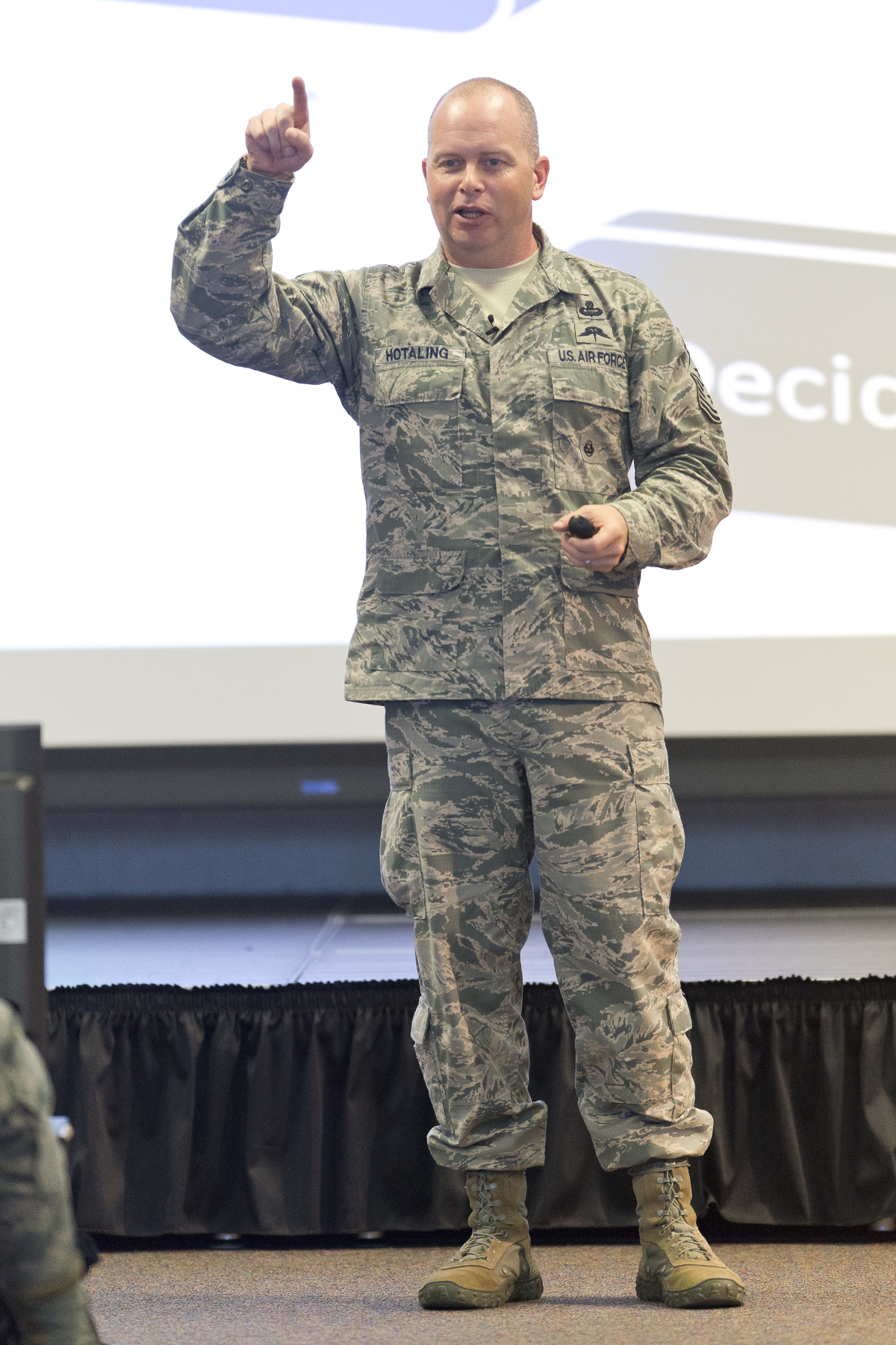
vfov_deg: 5.2
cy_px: 672
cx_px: 448
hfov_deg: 3.4
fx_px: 14932
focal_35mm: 400
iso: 2500
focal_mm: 400
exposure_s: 1/250
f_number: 2.8
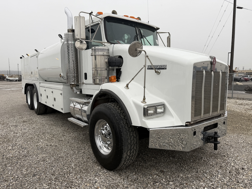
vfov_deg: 56.8
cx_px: 126
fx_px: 175
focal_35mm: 24
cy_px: 94
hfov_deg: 71.6
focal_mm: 6.76
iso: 80
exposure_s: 1/435
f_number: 1.78
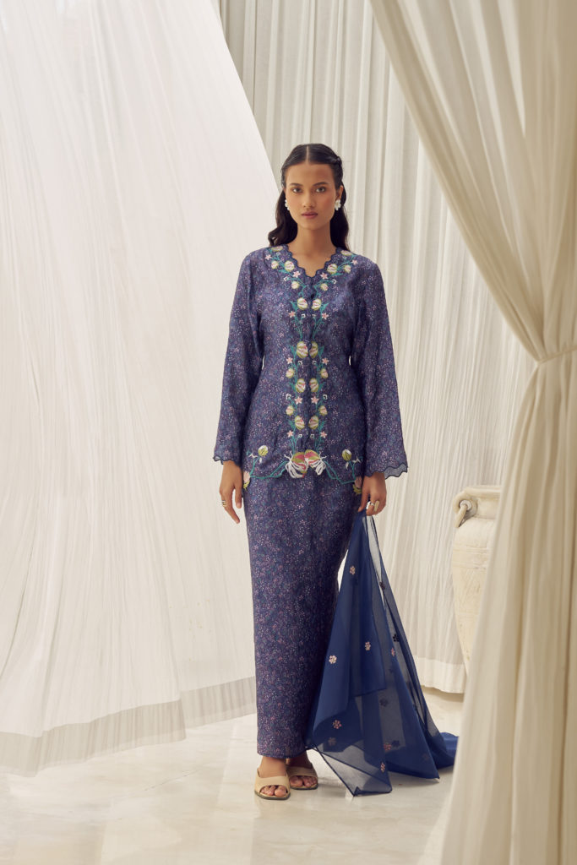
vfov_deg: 28.1
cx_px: 288
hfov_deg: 18.9
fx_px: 1730
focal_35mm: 72
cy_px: 432
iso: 320
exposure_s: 1/100
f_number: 6.3
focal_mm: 48
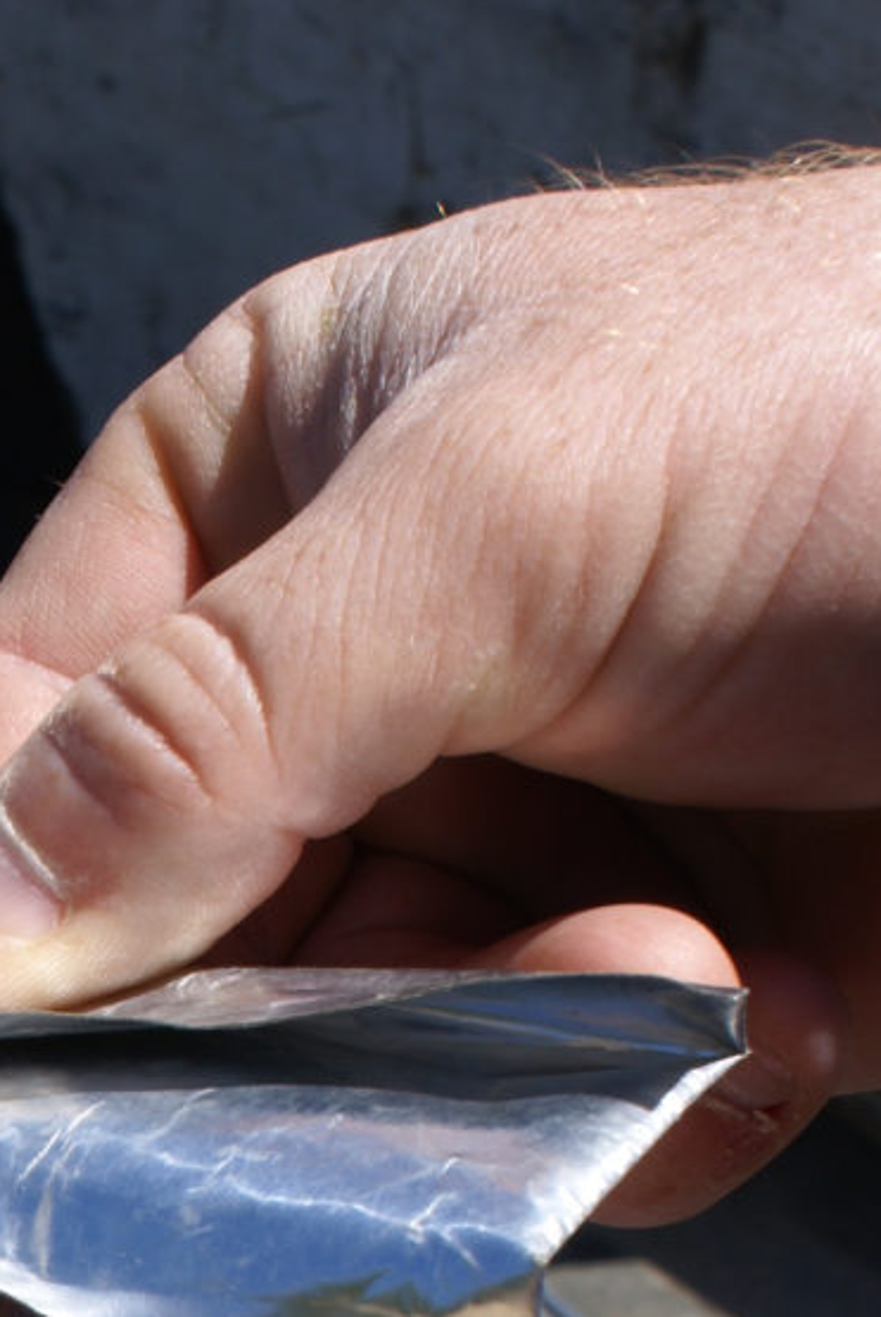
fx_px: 5326
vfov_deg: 13.6
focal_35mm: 145
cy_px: 1718
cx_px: -306
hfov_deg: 9.3
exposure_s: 1/125
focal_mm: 35
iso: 100
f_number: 13
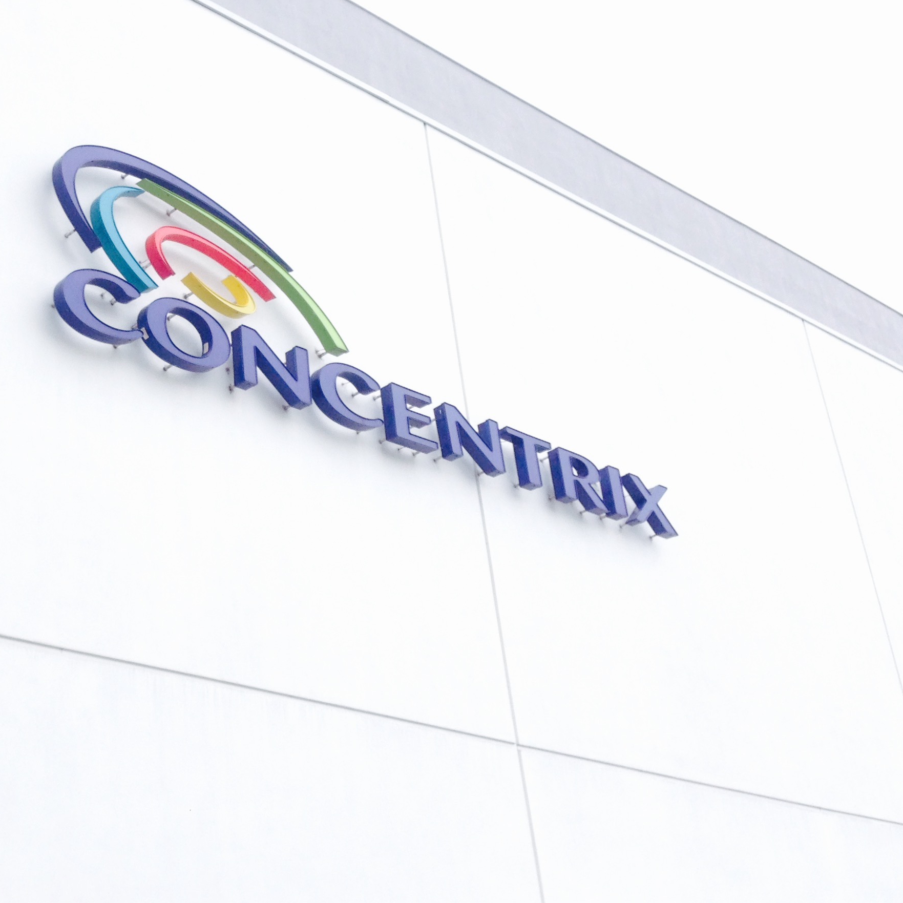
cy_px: 351
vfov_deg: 31.5
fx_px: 1594
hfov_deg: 30.7
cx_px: 159
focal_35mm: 54
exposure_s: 1/511
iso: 50
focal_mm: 4.12
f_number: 2.4
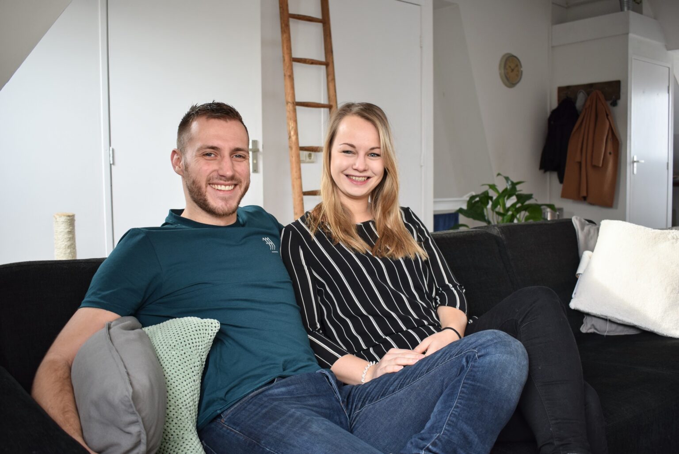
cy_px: 227
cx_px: 340
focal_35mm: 34
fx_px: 651
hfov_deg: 55.1
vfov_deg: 38.4
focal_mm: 23
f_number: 4
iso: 450
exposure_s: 1/60
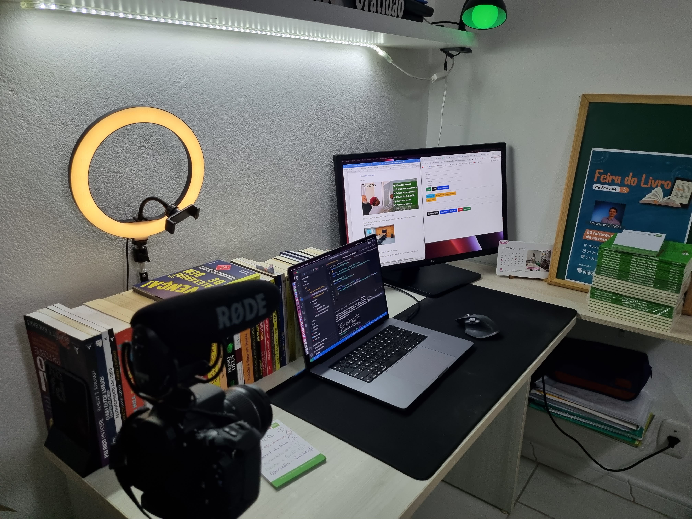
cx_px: 346
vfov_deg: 53.1
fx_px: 520
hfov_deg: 67.3
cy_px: 260
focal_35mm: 26
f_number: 1.8
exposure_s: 1/120
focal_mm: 5.4
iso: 250
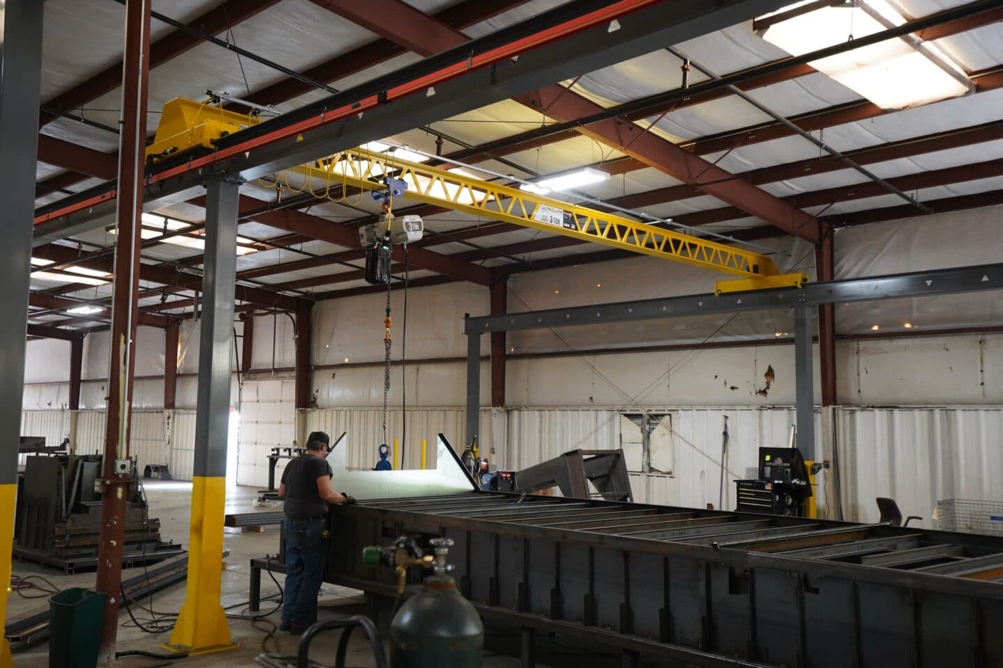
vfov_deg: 37.9
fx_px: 975
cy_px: 334
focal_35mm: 35
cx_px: 502
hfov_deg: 54.4
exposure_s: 1/160
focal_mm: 35
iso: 4000
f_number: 4
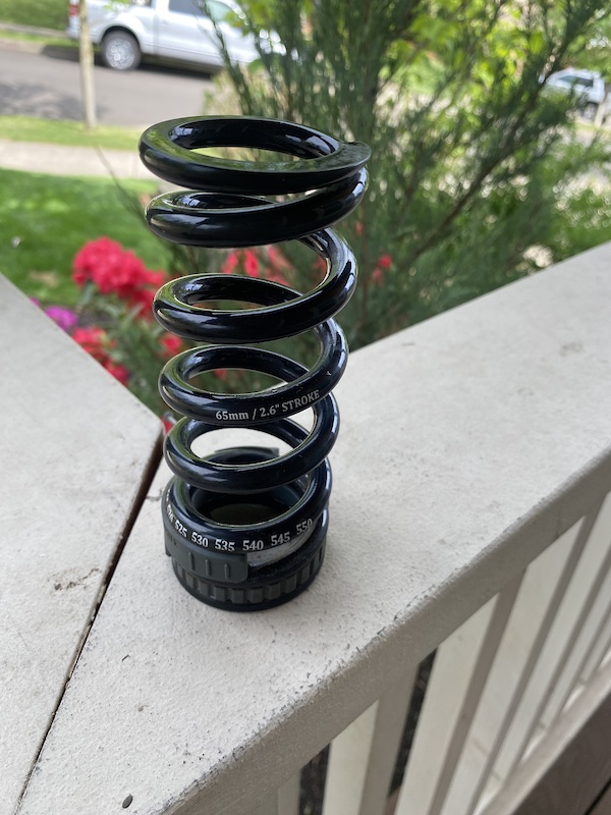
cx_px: 306
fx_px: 612
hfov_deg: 53.1
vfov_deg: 67.3
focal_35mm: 26
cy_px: 408
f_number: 1.8
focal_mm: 4.25
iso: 32
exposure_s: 1/331
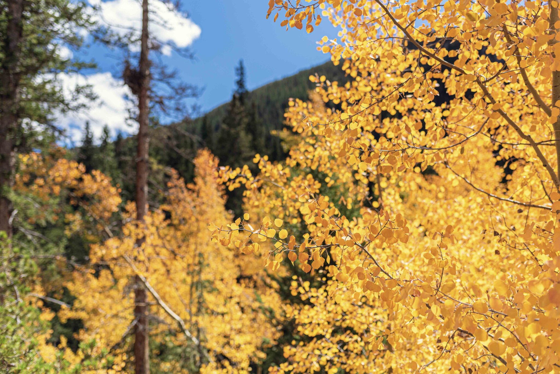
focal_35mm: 35
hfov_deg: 54.4
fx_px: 545
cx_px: 280
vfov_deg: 37.9
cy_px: 187
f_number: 2.8
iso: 100
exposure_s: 1/2500
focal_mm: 35
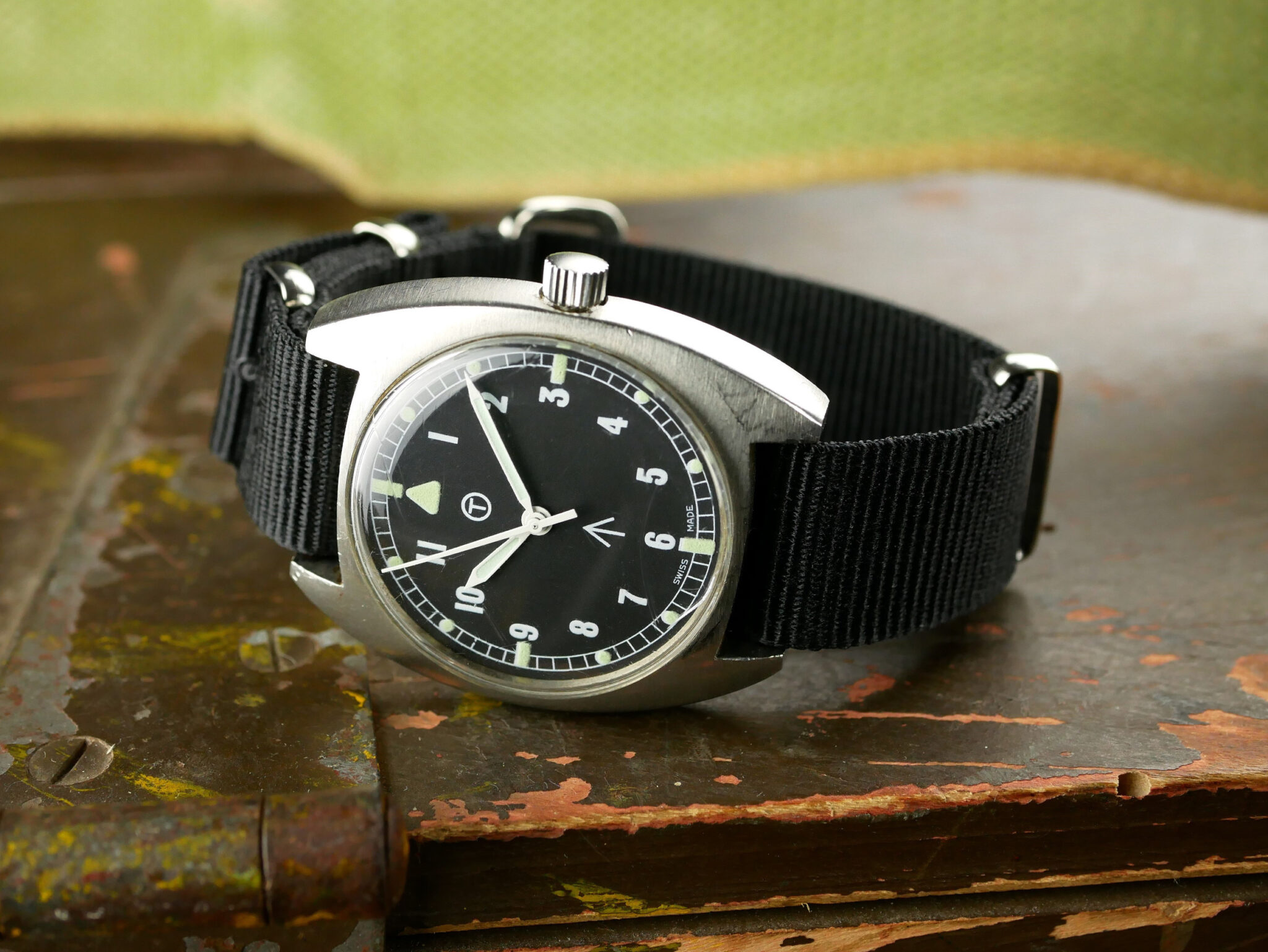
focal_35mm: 60
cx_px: 634
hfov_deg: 32.2
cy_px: 476
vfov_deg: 24.4
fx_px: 2199
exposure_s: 1/125
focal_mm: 30
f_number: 5
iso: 800
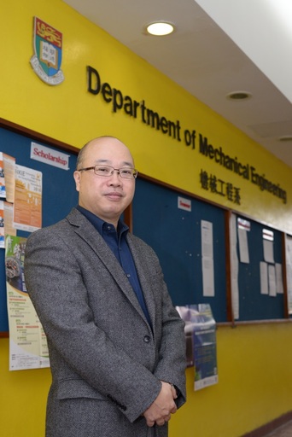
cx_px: 146
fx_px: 607
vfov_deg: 39.6
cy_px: 218
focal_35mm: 50
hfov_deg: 27.0
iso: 1600
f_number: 5.6
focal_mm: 50
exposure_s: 1/200
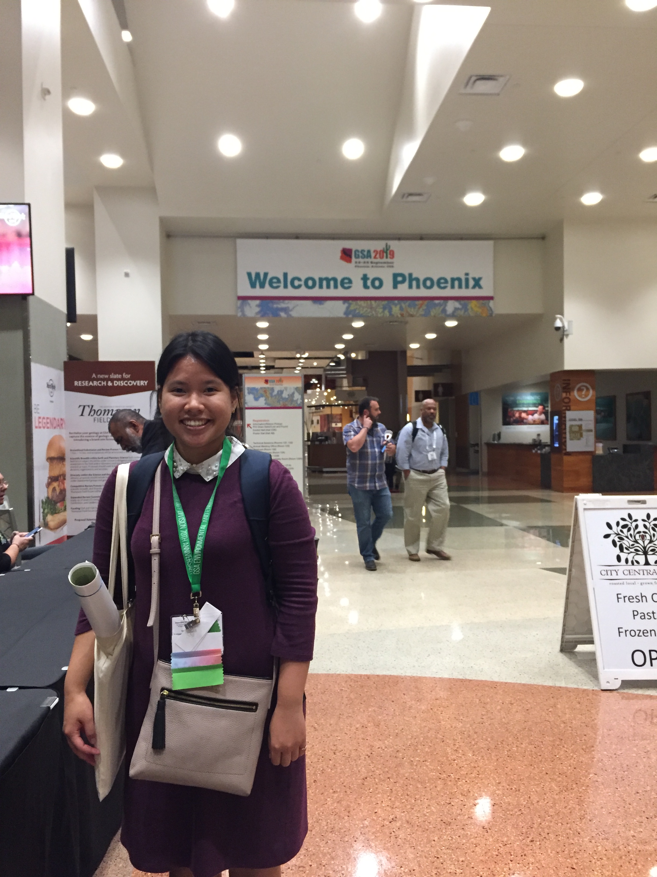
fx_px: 734
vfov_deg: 61.7
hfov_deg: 48.2
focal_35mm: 29
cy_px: 438
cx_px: 328
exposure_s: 1/30
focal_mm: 4.15
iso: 250
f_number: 2.2
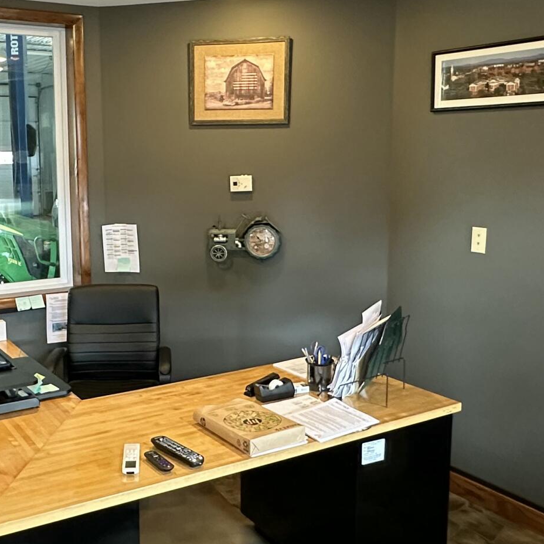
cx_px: 163
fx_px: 711
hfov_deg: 41.1
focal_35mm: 40
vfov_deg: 41.8
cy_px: 254
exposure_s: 1/60
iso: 400
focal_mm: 2.22
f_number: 2.2
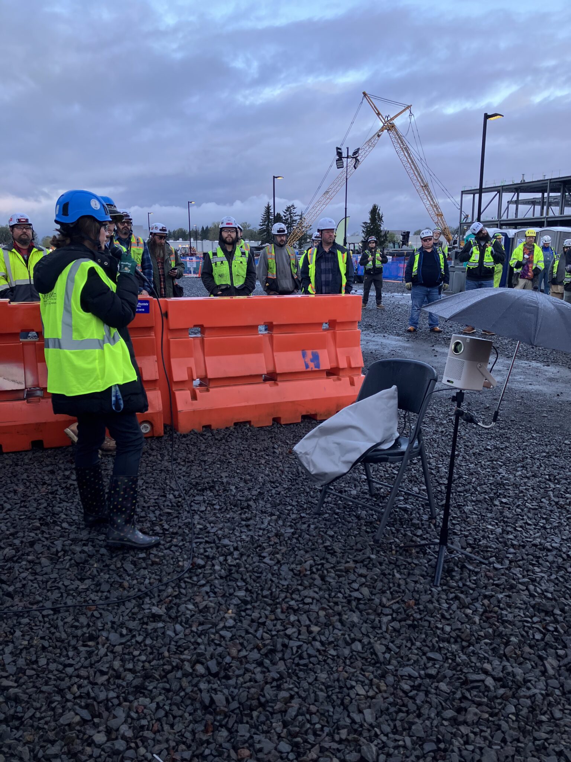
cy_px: 381
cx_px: 286
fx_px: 616
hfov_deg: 49.7
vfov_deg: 63.4
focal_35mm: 28
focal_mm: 3.99
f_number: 1.8
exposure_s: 1/192
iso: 25
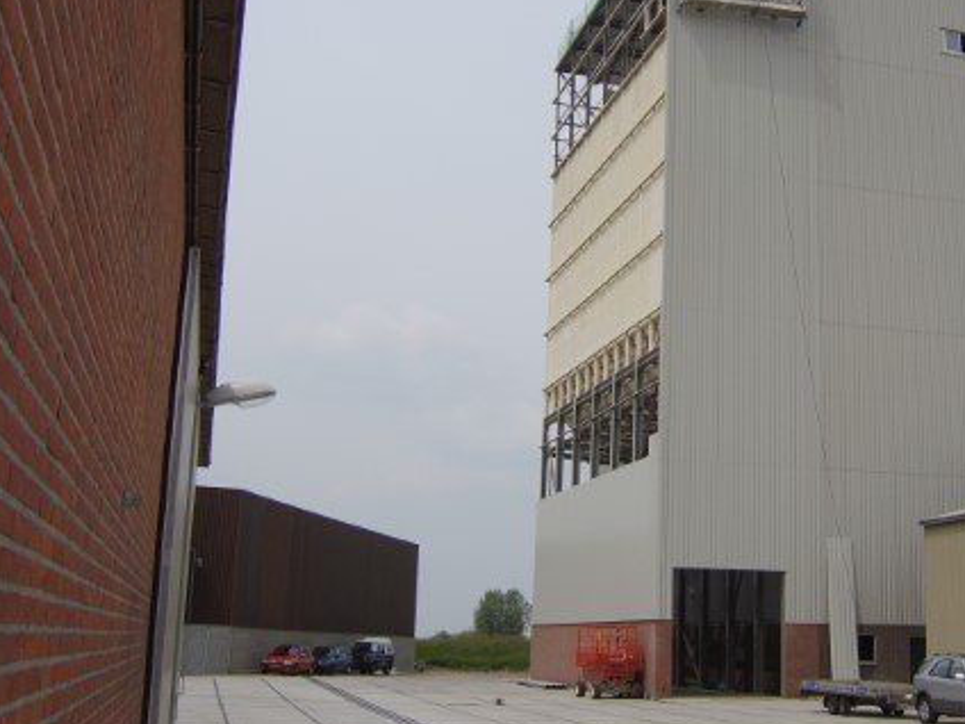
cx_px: 602
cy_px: 316
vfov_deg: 36.8
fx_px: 1087
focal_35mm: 39
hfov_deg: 47.4
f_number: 6.7
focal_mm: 8.13
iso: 50
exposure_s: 1/324
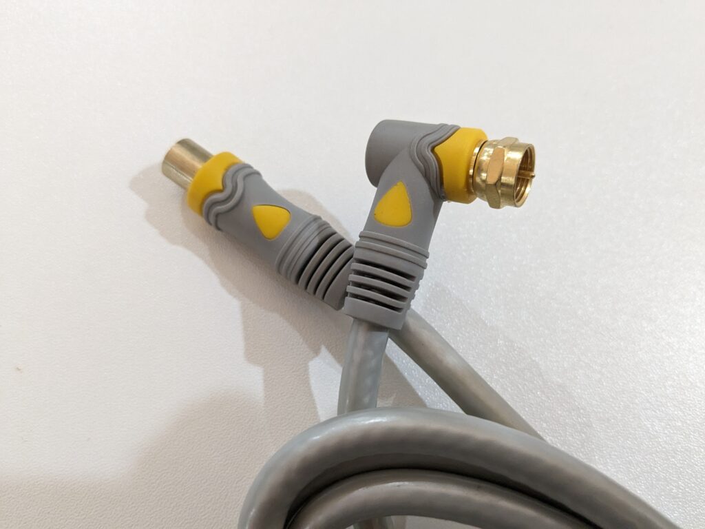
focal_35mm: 27
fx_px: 550
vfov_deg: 51.4
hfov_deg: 65.3
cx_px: 352
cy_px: 264
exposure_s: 1/99.9
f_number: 1.73
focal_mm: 4.38
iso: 742
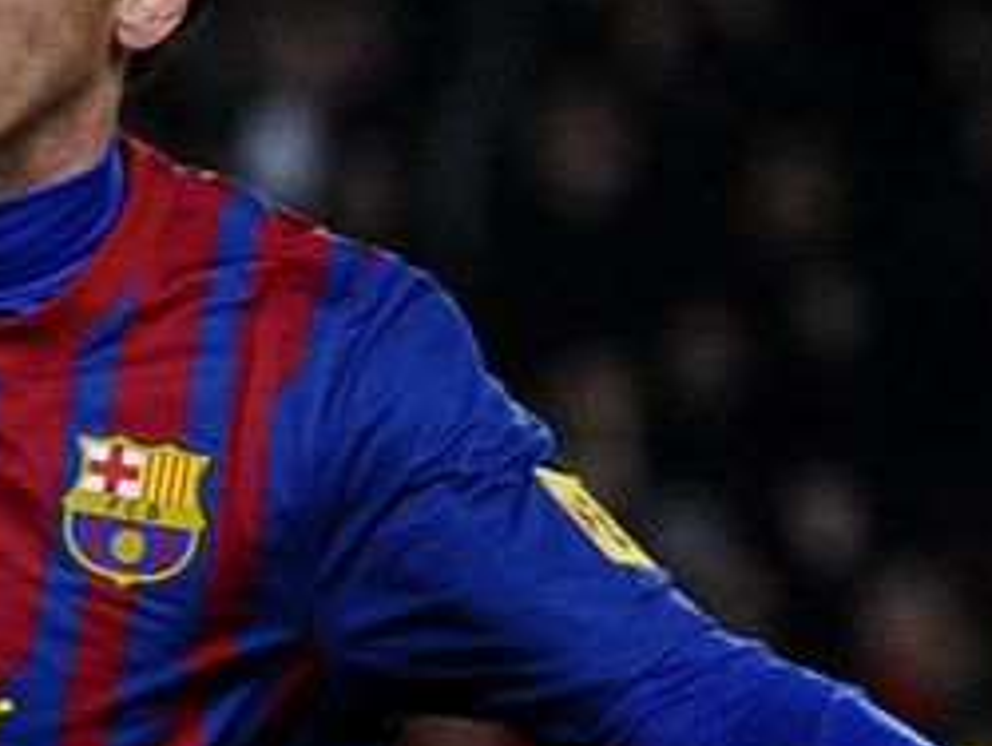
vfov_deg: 2.3
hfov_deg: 3.0
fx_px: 18616
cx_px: -226
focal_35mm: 649
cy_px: 635
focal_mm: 165
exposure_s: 1/1000
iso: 1600
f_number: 3.5
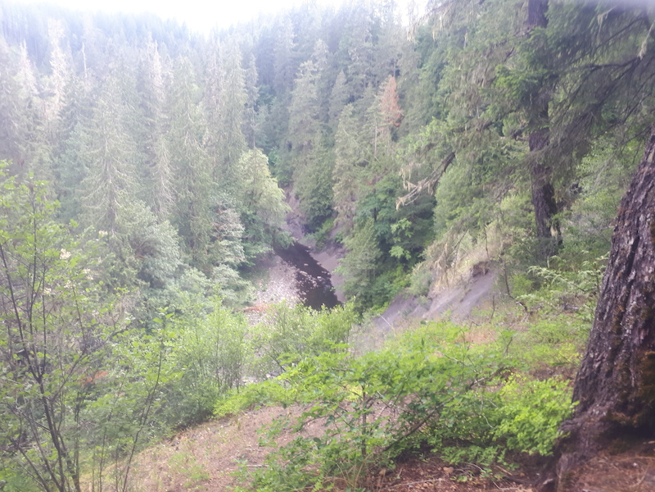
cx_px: 328
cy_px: 246
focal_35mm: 27
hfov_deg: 65.3
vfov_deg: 51.4
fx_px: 511
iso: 40
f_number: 1.9
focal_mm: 3.6
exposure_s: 1/100
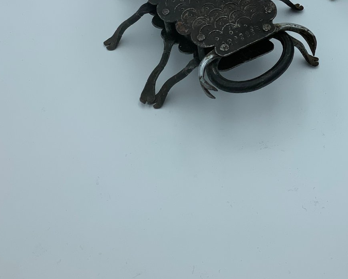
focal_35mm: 65
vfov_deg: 22.5
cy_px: -3
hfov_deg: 28.7
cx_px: 256
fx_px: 670
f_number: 1.8
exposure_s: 1/419
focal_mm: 3
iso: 16
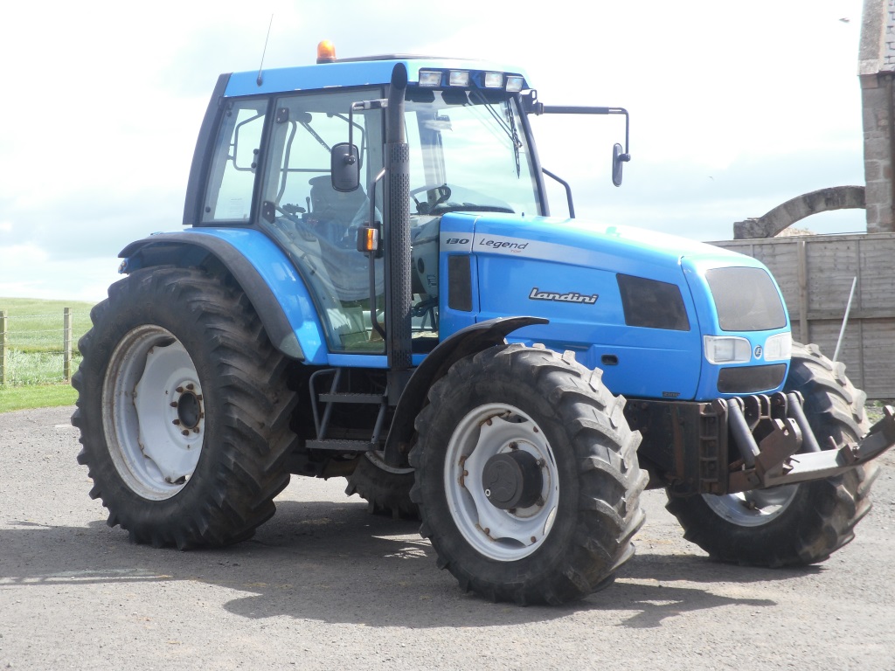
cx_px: 448
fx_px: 2146
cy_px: 336
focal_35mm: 83
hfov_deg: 23.6
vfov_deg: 17.8
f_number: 4.5
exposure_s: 1/215
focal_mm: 14.79
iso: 80
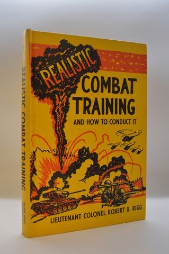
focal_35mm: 36
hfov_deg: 36.8
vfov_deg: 53.2
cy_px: 127
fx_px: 254
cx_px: 84
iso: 400
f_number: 5
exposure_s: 1/100
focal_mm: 24
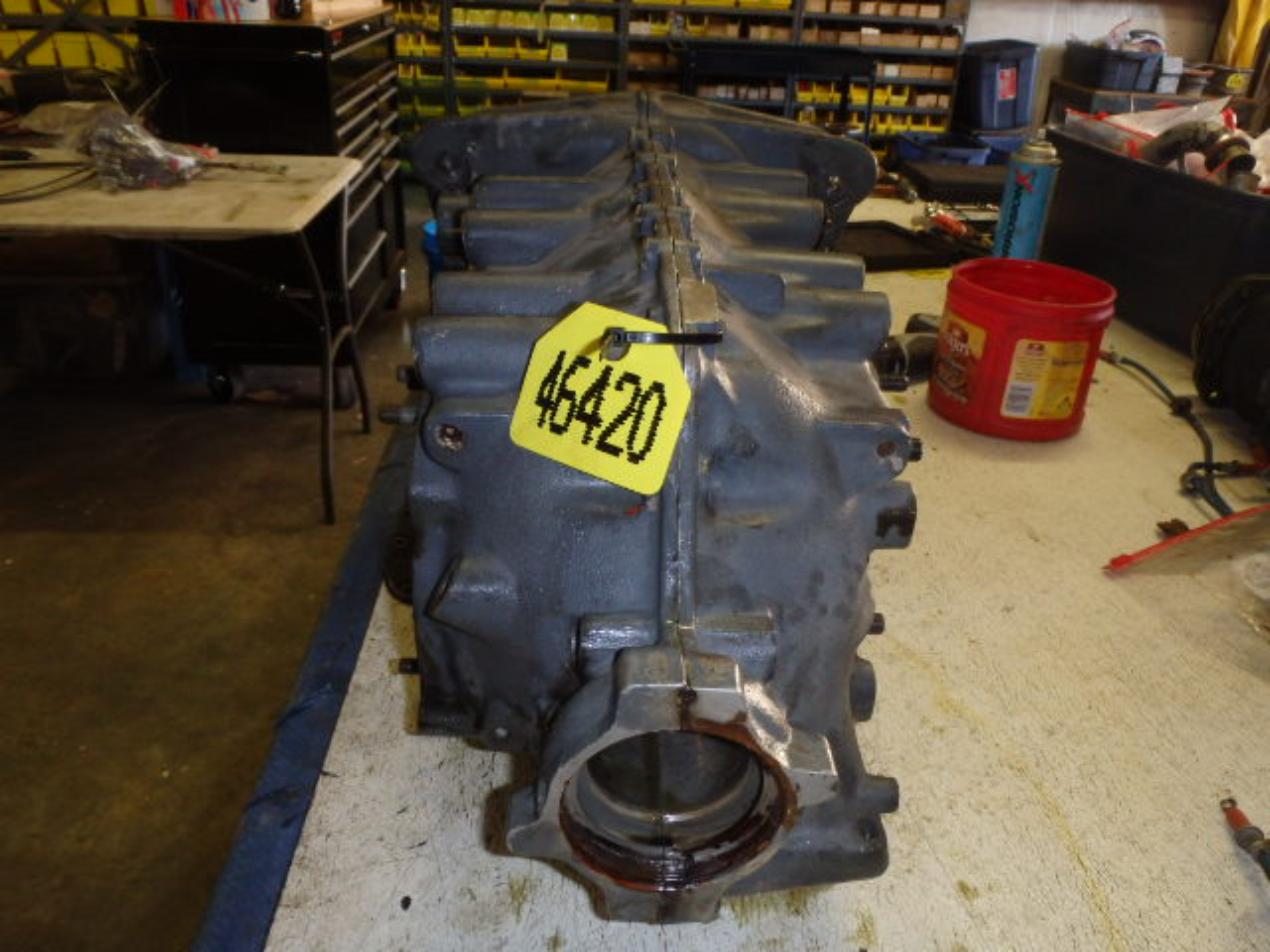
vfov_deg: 49.7
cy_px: 476
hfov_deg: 63.4
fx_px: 1027
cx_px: 635
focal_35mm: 28
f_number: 3.9
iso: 400
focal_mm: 5
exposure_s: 1/30
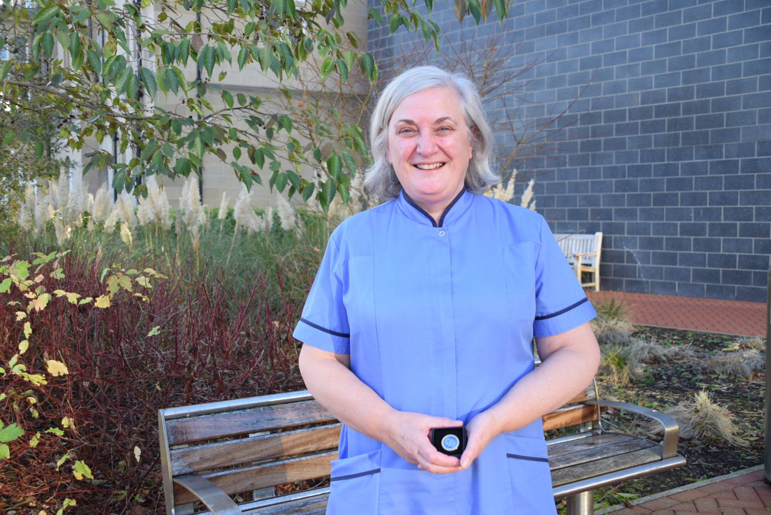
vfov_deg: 36.9
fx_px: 772
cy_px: 258
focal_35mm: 36
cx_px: 386
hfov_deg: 53.1
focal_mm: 24
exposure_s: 1/125
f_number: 4
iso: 200
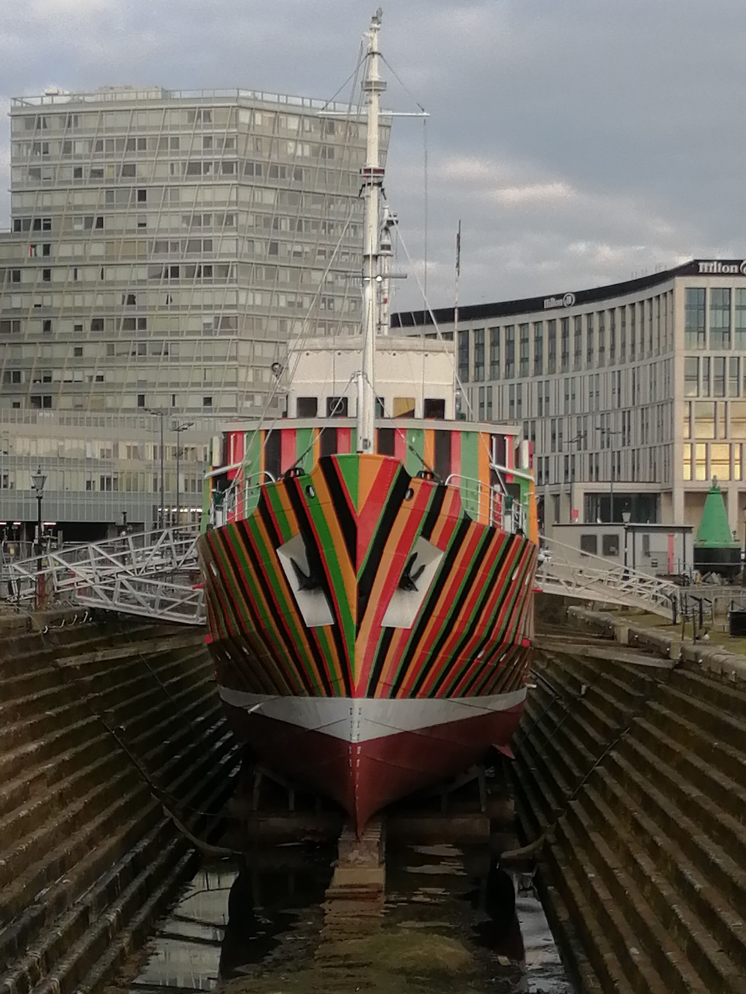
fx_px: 1322
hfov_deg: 31.5
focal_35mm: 46
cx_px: 373
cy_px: 497
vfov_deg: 41.2
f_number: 1.8
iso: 50
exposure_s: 1/257
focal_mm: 3.96
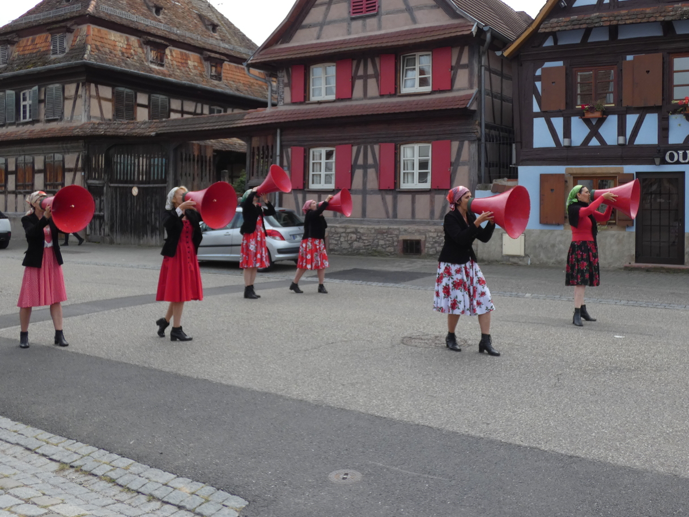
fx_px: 736
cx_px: 366
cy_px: 200
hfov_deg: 50.1
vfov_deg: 38.5
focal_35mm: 37
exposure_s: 1/400
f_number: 3.3
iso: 80
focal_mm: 5.3
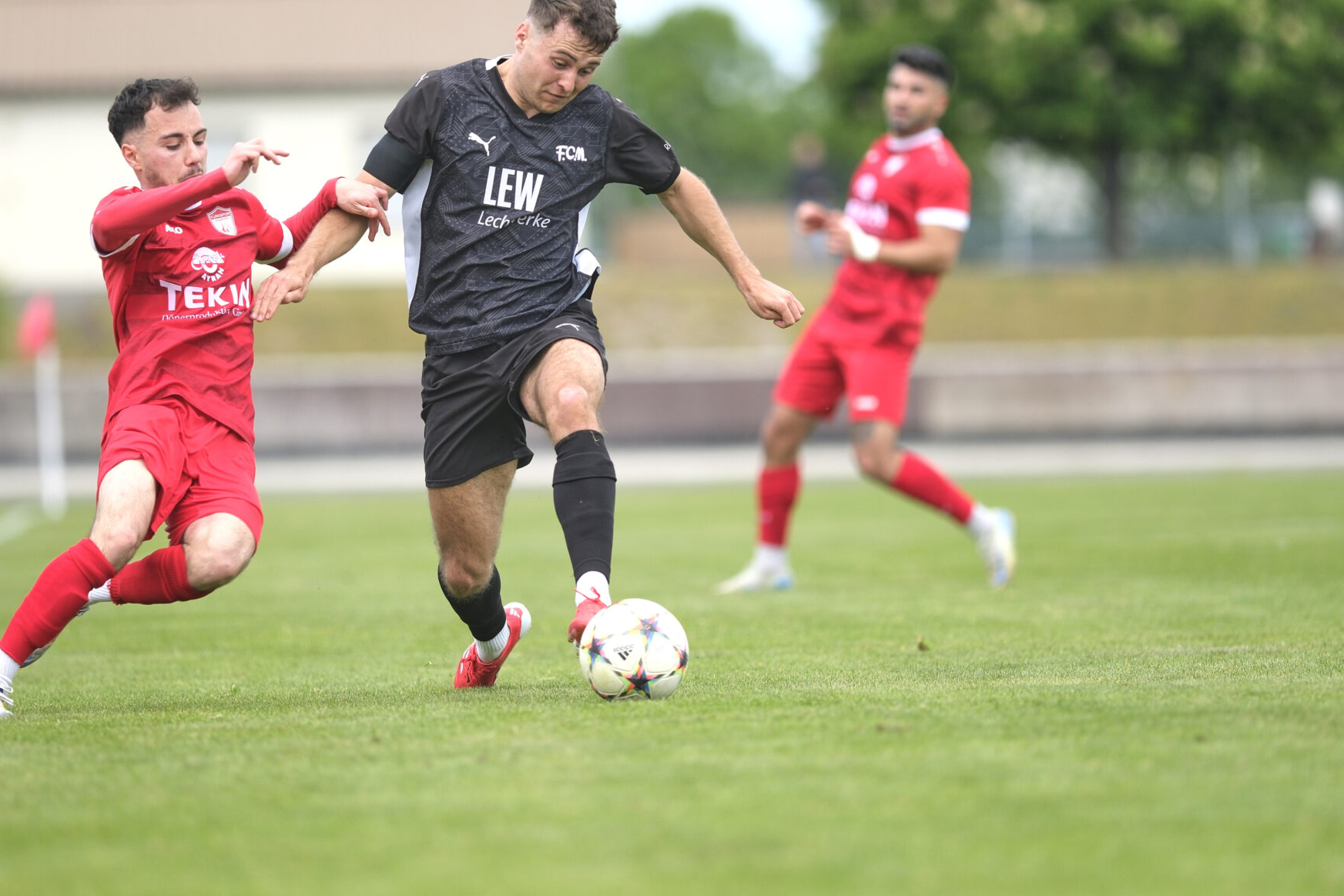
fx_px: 13143
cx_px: 607
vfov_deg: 3.9
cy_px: 387
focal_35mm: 352
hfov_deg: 5.9
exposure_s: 1/3200
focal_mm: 200
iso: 400
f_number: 2
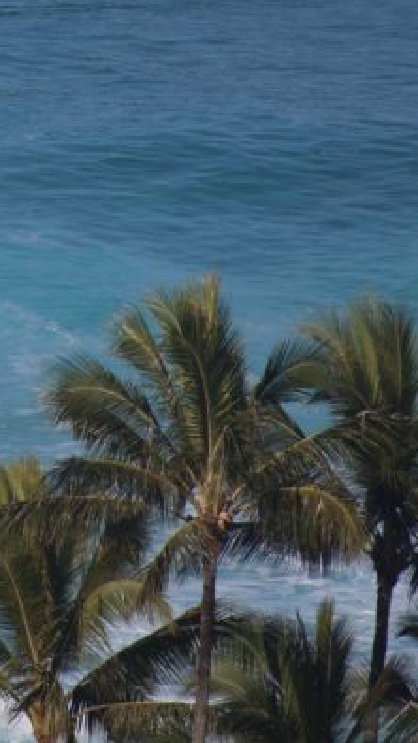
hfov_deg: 0.6
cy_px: -190
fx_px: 40204
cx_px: -309
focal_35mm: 2043
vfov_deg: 1.1
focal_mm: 500
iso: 200
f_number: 5.6
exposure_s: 1/2000
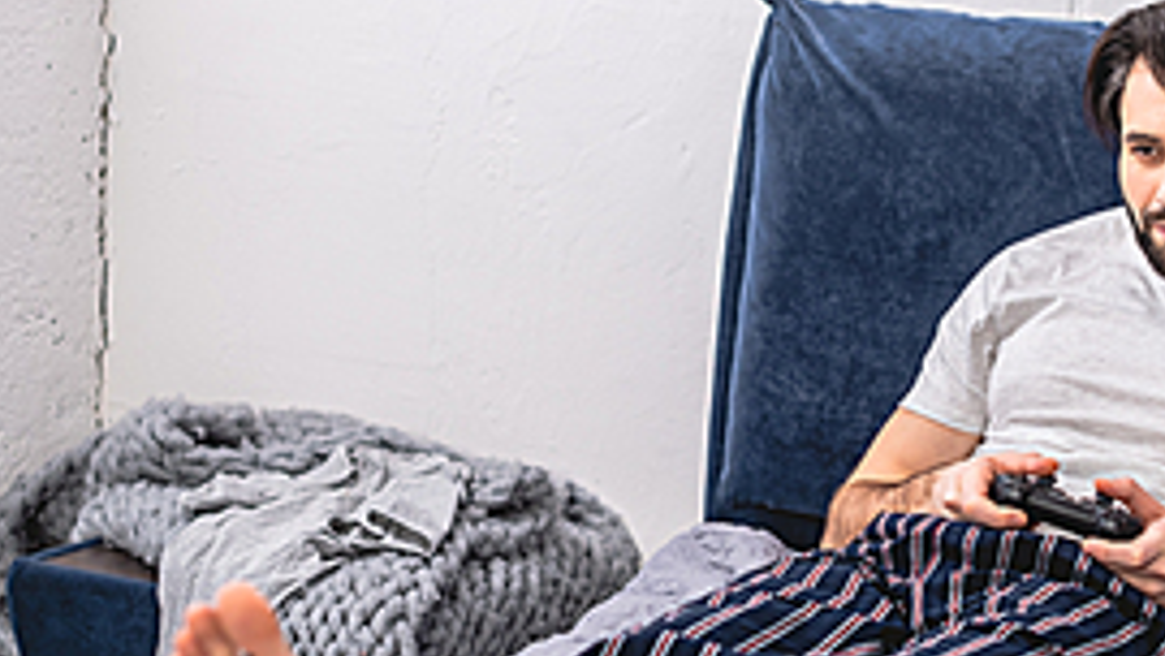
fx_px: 2997
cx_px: 928
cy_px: 380
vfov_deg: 12.5
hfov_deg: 21.7
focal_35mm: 97
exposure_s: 1/200
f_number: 2.8
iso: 100
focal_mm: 50
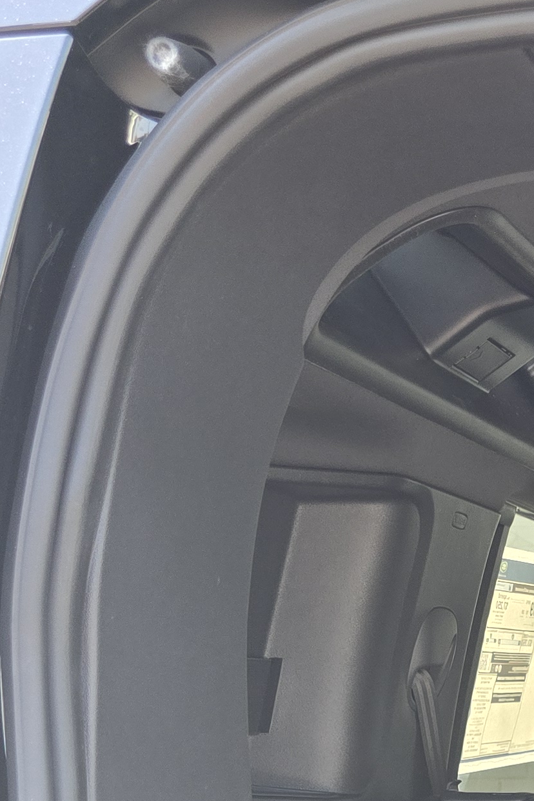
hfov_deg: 14.3
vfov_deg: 24.3
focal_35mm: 77
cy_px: 910
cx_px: 1124
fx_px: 1714
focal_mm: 6.3
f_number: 1.7
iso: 64
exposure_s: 1/180
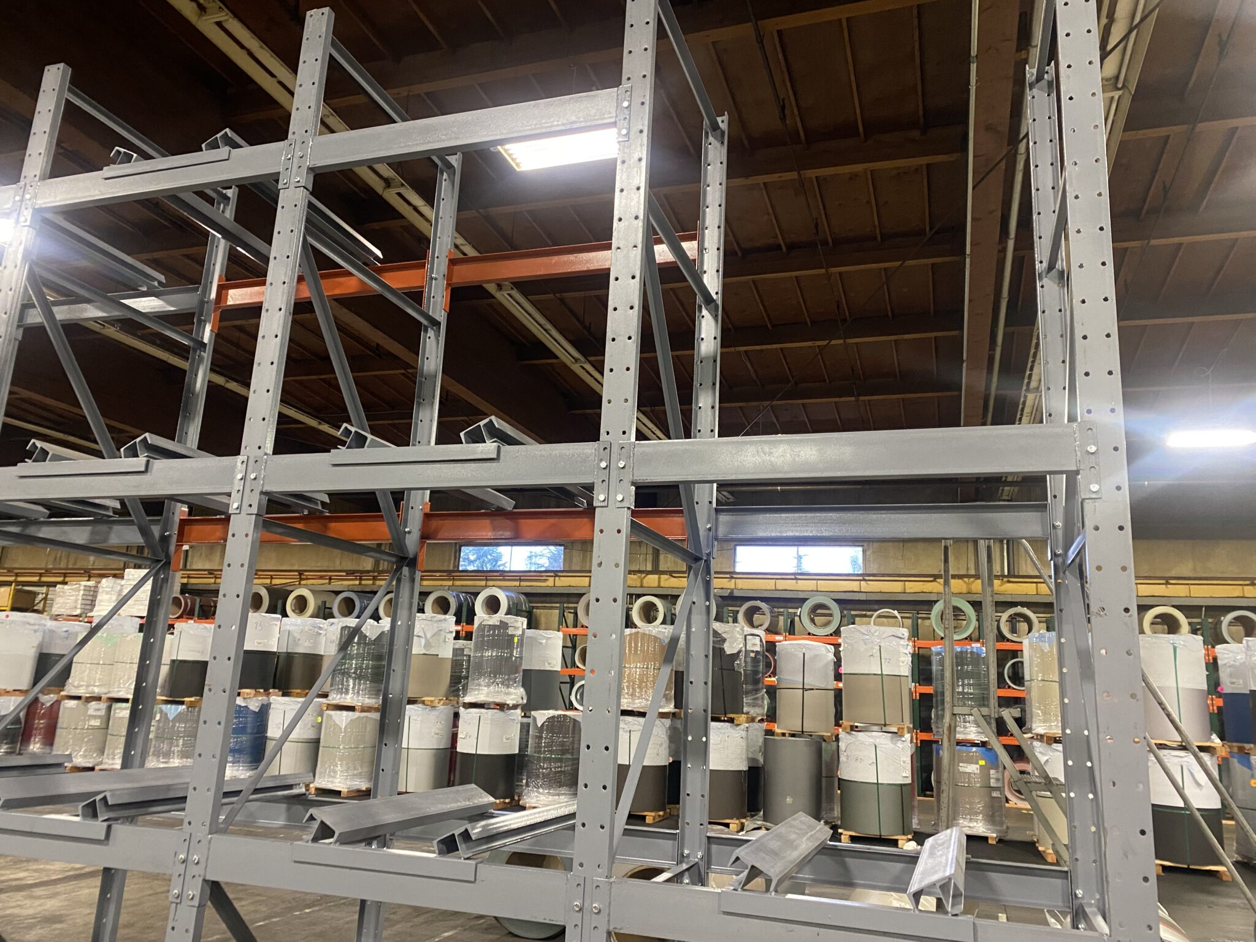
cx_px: 628
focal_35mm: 26
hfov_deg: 67.3
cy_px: 471
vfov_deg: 53.1
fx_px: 943
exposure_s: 1/40
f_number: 1.8
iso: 400
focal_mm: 4.25
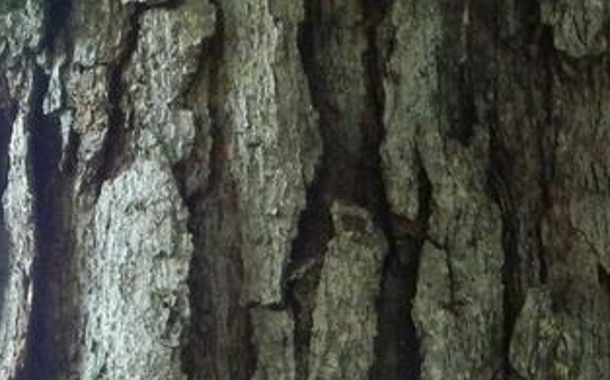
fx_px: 2309
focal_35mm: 139
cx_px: 437
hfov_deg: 15.0
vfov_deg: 9.4
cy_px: 368
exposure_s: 1/60
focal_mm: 7.3
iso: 400
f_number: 3.5
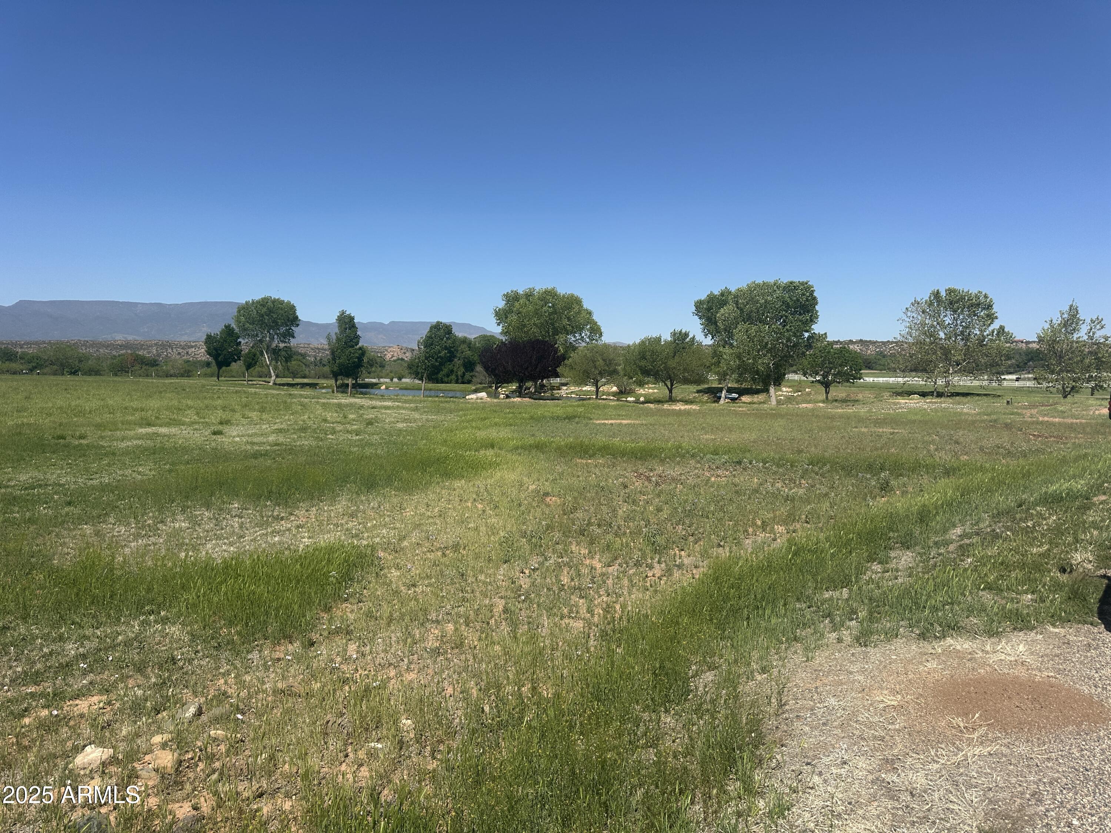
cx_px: 556
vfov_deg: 56.8
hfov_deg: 71.6
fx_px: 770
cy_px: 416
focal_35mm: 24
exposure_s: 1/5525
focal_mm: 6.86
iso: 80
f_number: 1.78
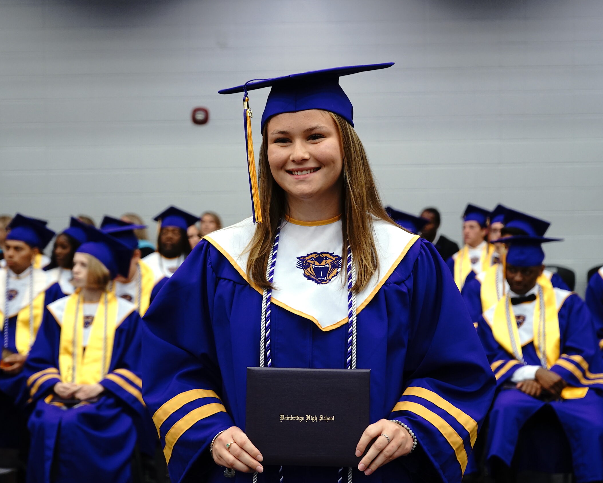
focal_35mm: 72
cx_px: 307
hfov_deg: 26.4
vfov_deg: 21.3
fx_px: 1285
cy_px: 240
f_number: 5.6
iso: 1000
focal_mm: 63
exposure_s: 1/80
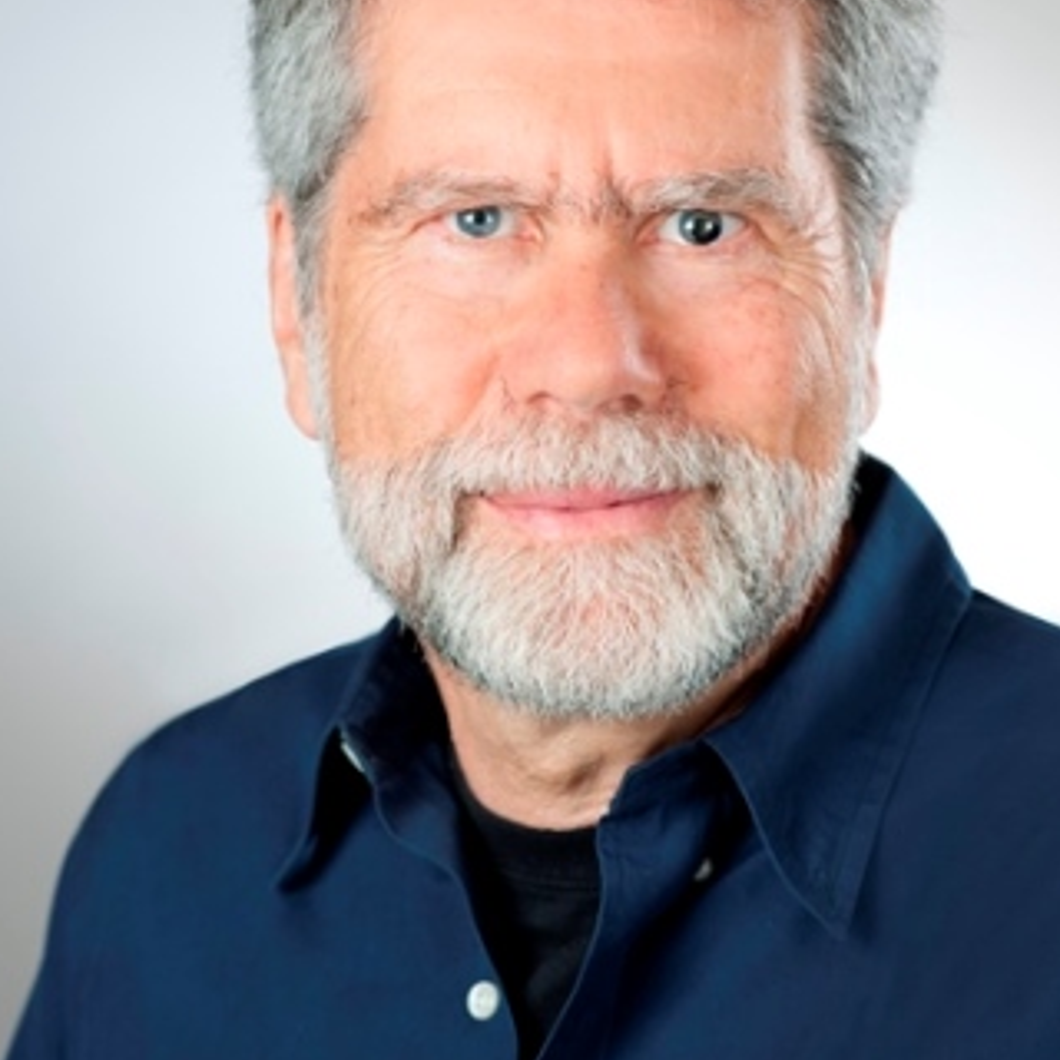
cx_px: 600
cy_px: 576
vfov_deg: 10.4
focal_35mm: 168
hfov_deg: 10.4
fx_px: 5820
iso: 100
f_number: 6.3
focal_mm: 112
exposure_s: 1/125
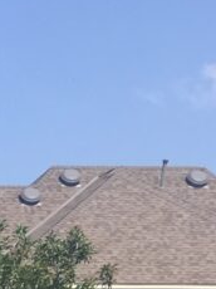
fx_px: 1617
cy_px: 691
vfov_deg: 9.2
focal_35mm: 194
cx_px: -446
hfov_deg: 6.8
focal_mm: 4.15
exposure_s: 1/1183
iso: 25
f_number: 2.2
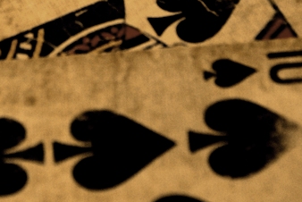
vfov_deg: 3.2
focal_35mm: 432
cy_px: -100
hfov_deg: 4.8
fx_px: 3623
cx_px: 0
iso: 500
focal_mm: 95
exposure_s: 1/60
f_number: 5.6
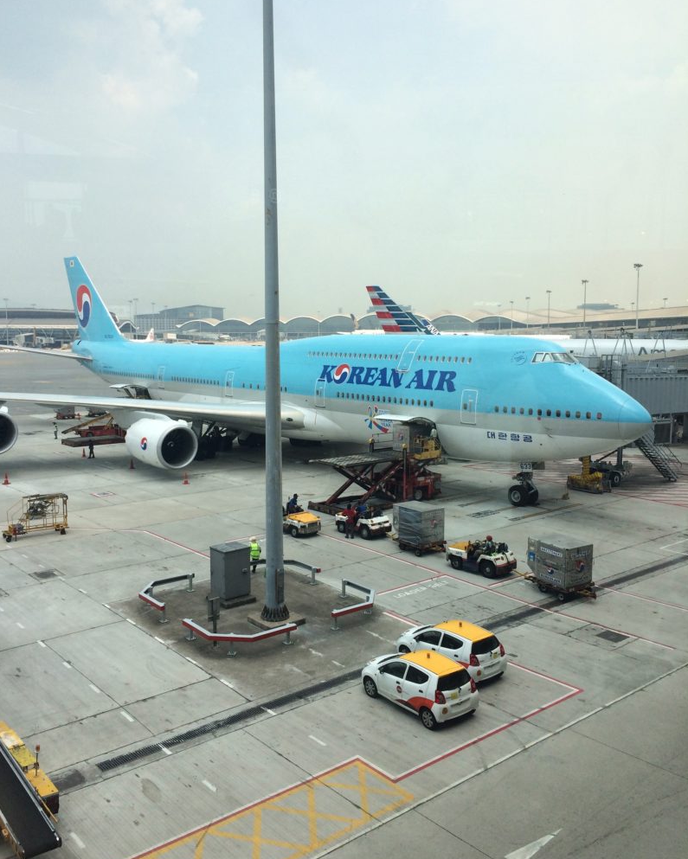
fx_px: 789
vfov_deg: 57.1
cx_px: 338
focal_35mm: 31
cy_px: 409
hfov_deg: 47.1
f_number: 2.2
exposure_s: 1/578
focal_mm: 4.15
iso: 32
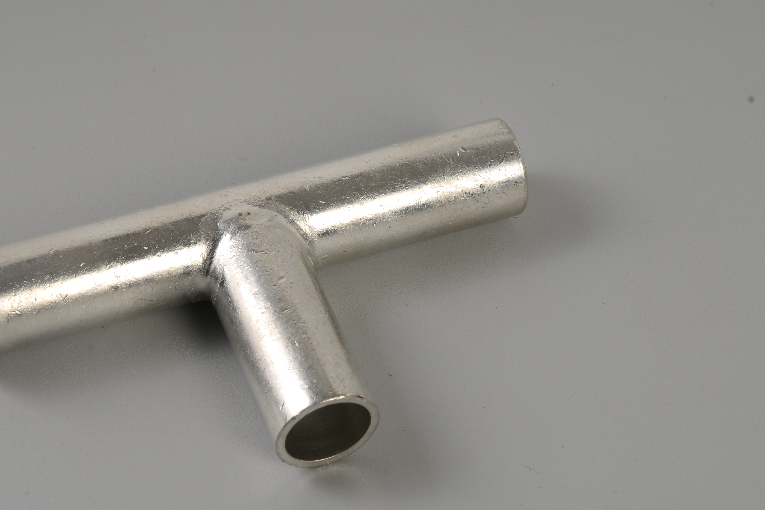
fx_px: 2529
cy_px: 269
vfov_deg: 11.5
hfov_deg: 17.2
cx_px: 270
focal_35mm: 119
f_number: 20
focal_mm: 56
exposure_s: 1/80
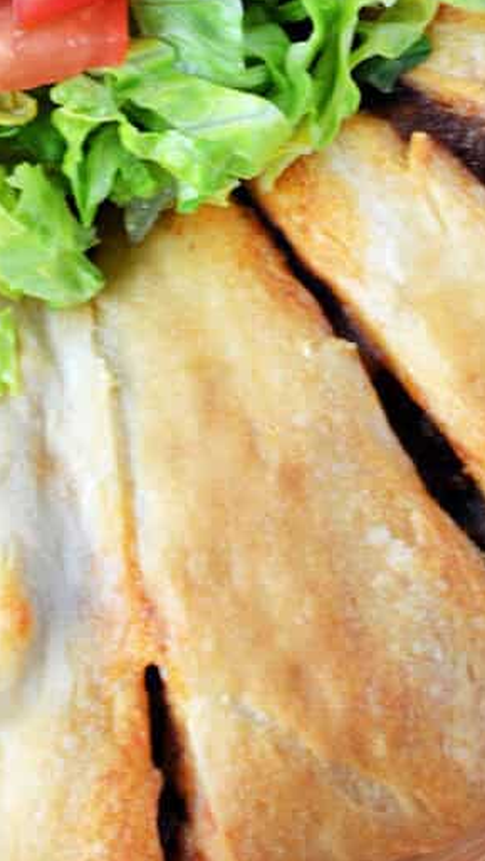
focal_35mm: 165
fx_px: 3758
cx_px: 10
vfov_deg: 12.8
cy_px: -154
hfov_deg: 7.4
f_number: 5.6
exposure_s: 1/125
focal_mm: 35
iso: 400
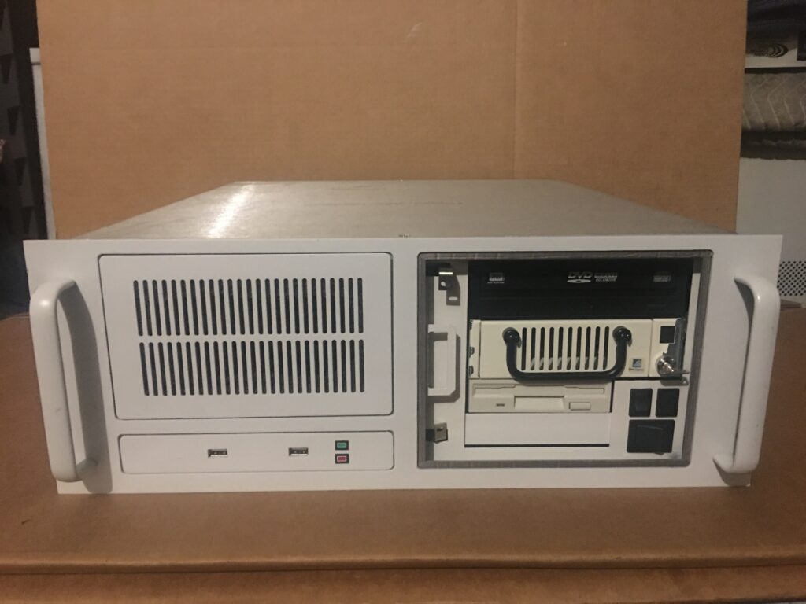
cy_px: 302
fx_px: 675
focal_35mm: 29
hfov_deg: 61.7
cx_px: 403
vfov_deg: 48.2
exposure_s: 1/4
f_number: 2.2
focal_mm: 4.15
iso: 160
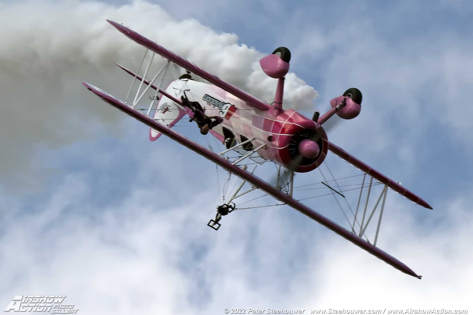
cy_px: 158
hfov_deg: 2.7
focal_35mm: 752
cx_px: 237
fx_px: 9880
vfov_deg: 1.8
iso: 140
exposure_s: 1/500
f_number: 13
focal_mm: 500
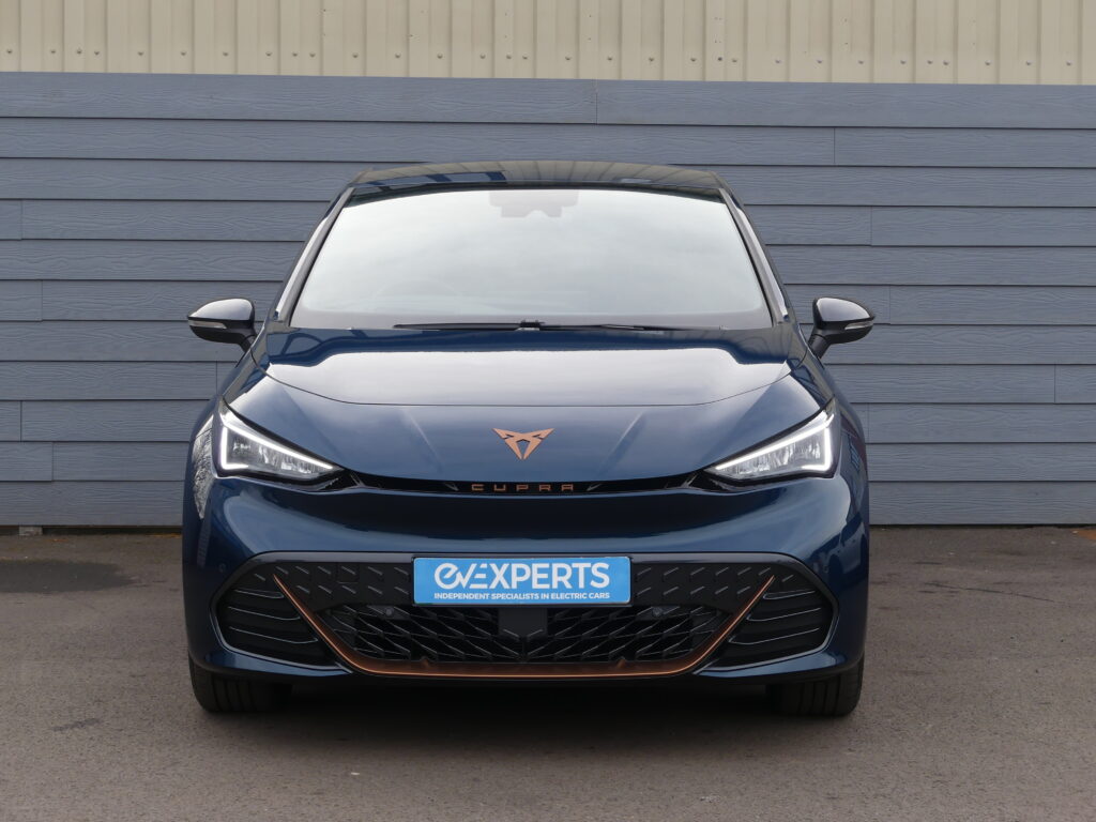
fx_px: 2628
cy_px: 411
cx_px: 548
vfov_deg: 17.8
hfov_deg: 23.6
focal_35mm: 83
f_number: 3.5
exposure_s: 1/160
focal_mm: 15
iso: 100
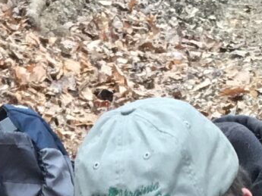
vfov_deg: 6.1
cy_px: 681
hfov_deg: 9.2
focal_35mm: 215
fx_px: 1628
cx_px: 140
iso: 32
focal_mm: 4.15
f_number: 2.2
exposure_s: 1/40
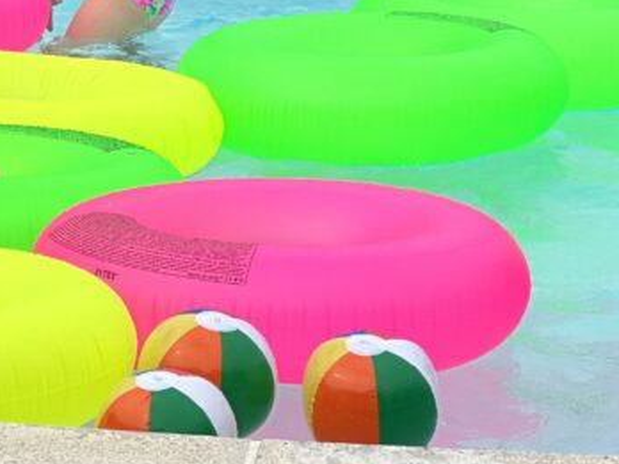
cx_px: 297
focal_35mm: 217
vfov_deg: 6.8
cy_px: -44
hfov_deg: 9.1
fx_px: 3880
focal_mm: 9
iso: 32
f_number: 2.8
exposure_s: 1/1179
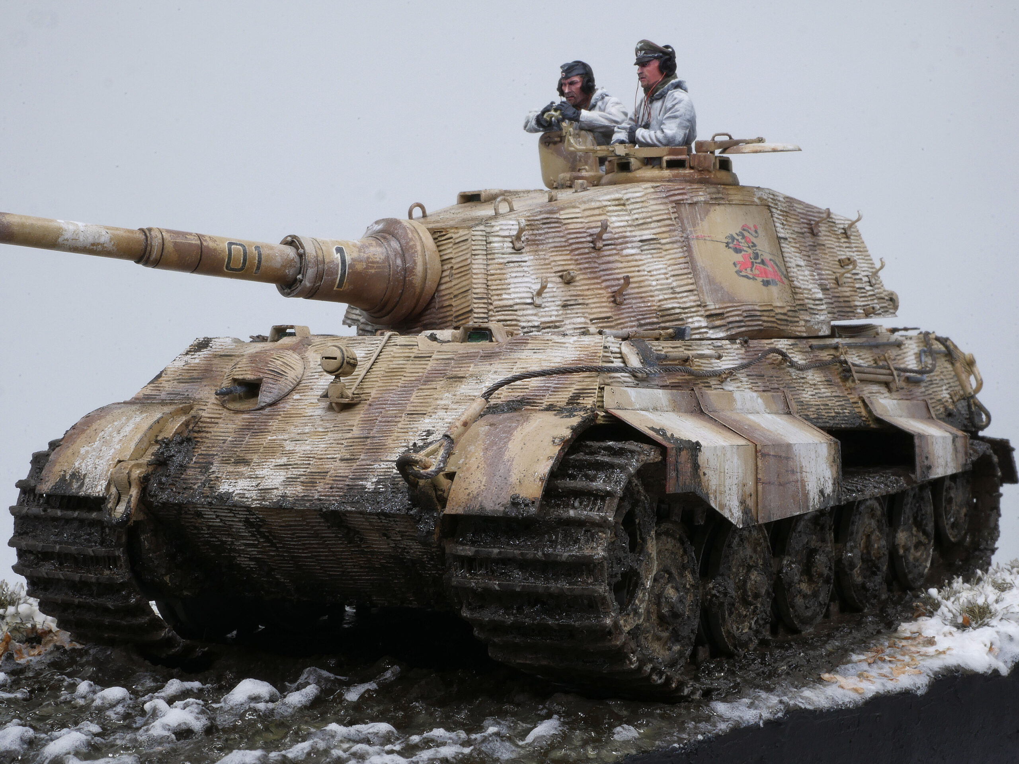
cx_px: 510
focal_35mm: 60
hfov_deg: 32.2
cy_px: 382
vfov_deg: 24.4
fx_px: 1766
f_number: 22
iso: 200
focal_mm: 30
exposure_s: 1/2.5
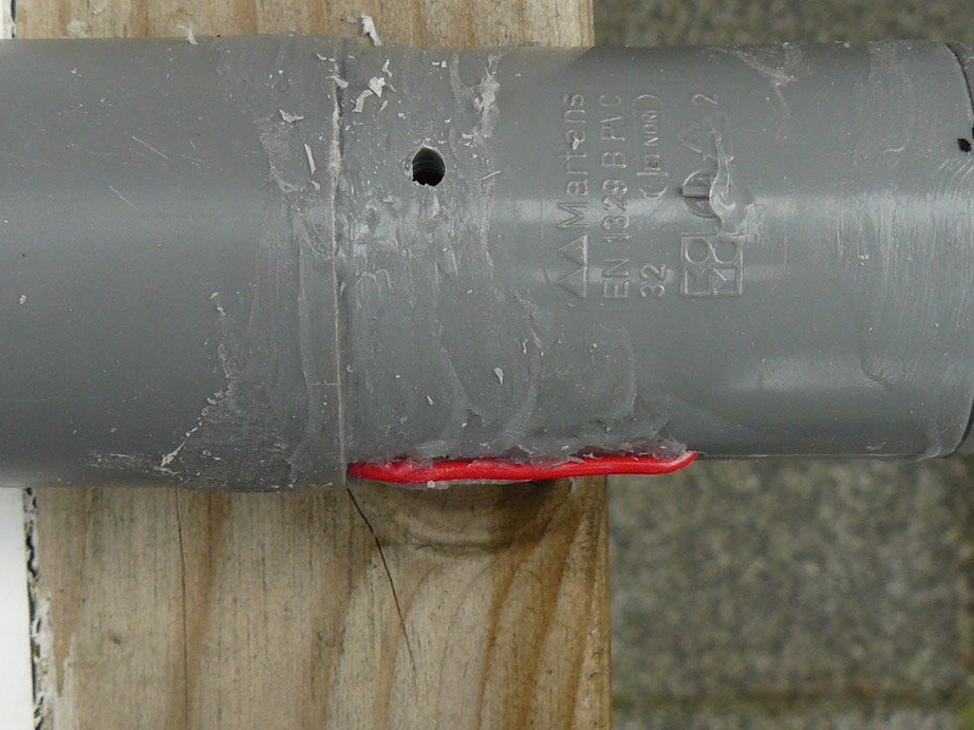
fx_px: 2250
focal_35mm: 80
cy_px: 237
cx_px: 301
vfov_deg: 18.4
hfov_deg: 24.3
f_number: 4
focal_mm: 6
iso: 100
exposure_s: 1/125
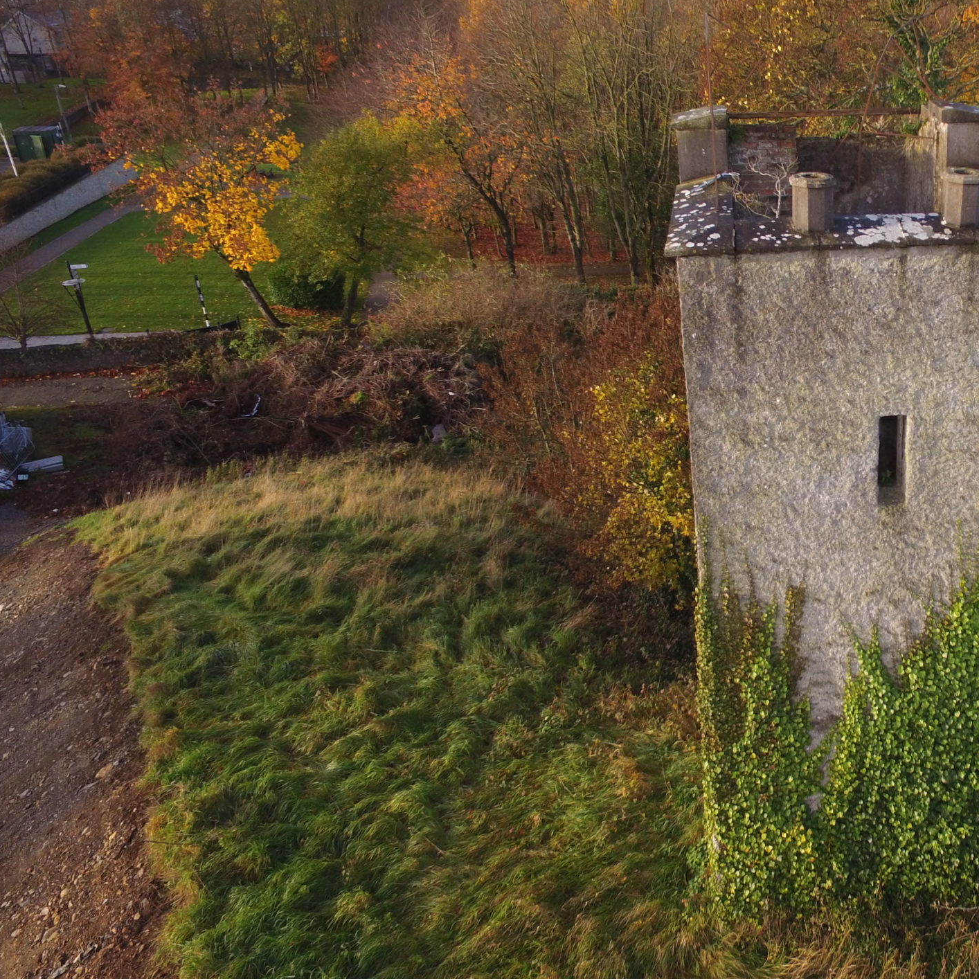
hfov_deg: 46.6
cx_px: 863
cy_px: 418
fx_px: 1024
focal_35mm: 32
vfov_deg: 50.9
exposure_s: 1/25
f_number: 2.8
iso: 140
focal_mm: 3.61
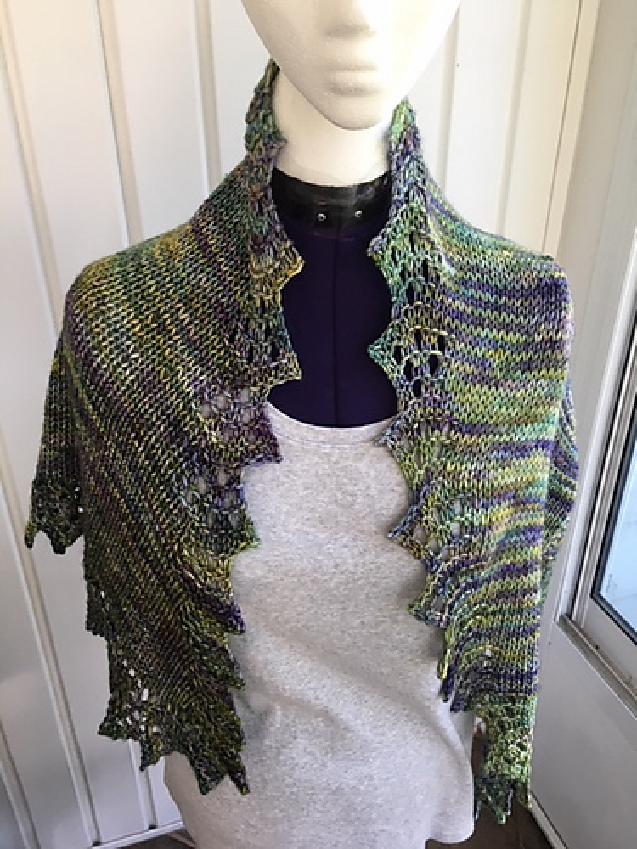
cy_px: 424
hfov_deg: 48.2
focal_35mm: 29
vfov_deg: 61.7
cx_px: 318
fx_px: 712
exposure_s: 1/40
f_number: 2.2
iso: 32
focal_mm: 4.15
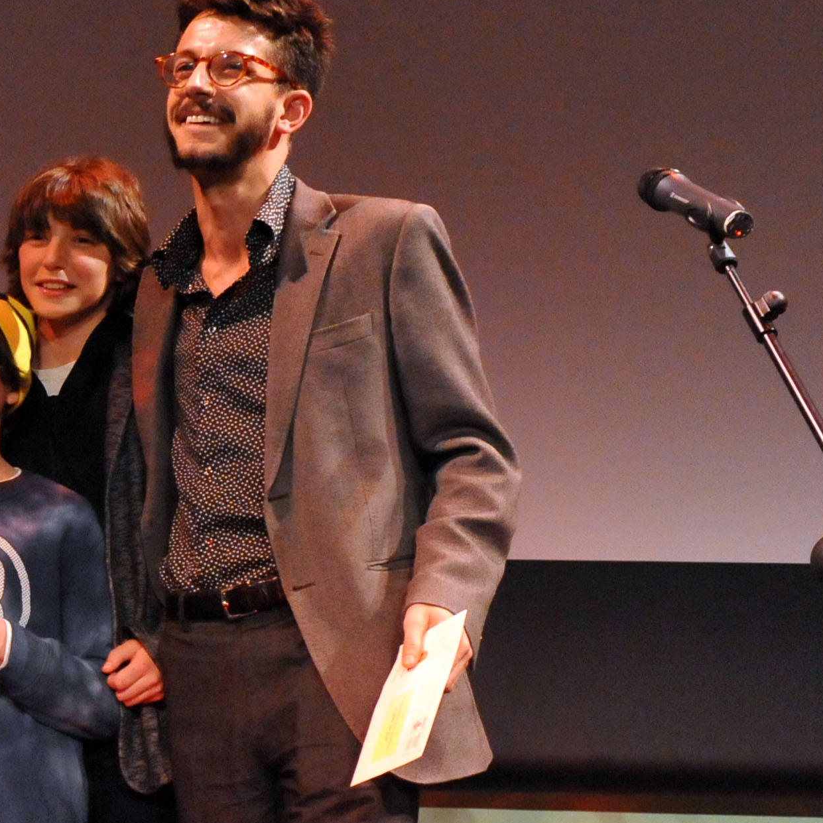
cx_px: -357
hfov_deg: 16.3
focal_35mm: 99
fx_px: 2663
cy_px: 509
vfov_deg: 17.5
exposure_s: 1/250
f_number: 4.5
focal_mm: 34
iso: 6400
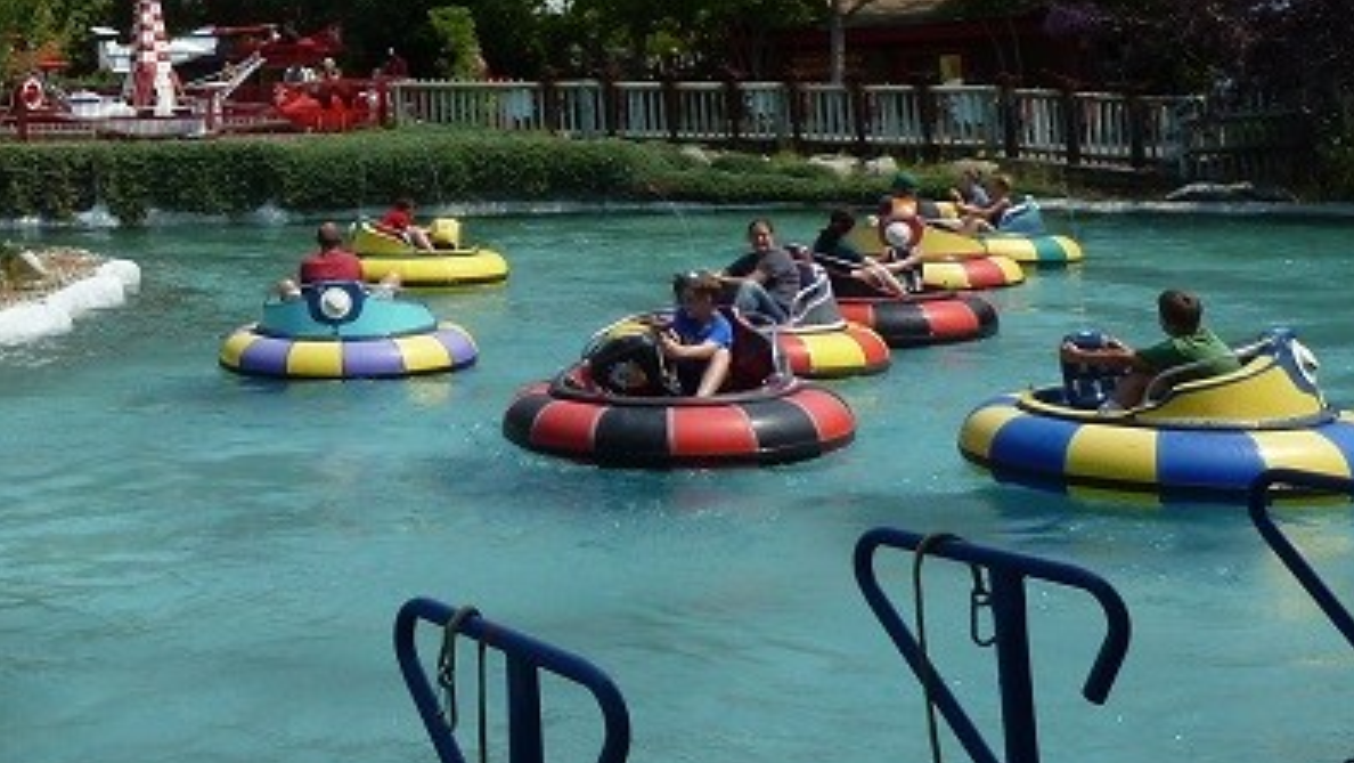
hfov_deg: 34.4
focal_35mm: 55
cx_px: -7
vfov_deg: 20.8
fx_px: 1975
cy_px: -82
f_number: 5
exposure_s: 1/400
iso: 80
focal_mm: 4.1
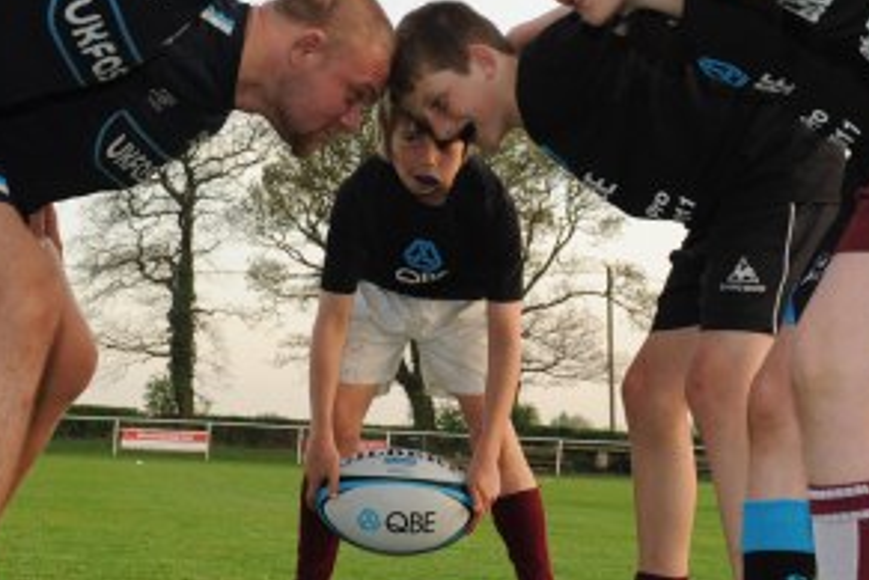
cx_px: 440
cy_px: 112
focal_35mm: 53
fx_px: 1280
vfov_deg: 25.1
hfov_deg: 37.5
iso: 500
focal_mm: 32
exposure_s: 1/160
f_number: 6.3
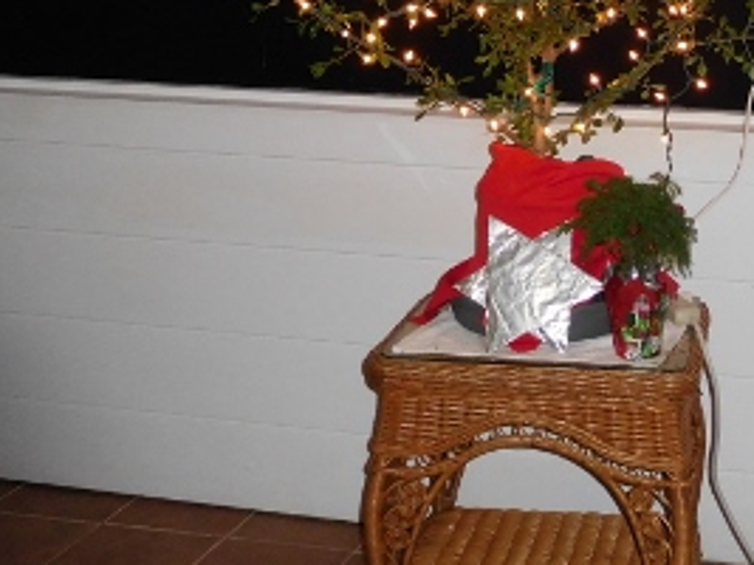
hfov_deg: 30.6
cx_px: 692
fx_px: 1306
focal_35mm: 60
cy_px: 8
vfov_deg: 23.4
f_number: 3.4
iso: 320
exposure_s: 1/30
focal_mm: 4.5
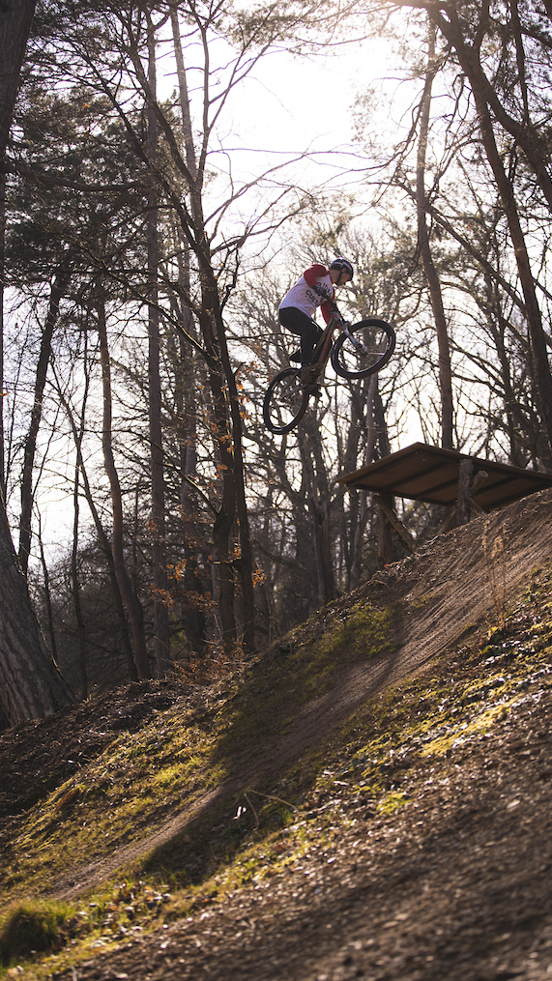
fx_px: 1925
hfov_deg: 16.3
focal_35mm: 74
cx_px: 308
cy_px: 491
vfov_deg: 28.6
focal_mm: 70
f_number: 4
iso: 800
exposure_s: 1/1250
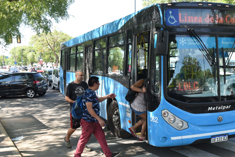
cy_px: 86
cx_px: 140
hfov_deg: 44.3
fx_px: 287
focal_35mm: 44
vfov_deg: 30.5
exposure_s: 1/400
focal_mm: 32
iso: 500
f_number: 5
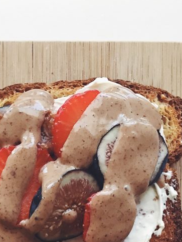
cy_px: 357
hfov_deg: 14.7
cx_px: -59
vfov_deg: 18.3
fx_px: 672
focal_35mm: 96
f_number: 2.2
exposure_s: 1/30
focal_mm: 4.15
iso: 80
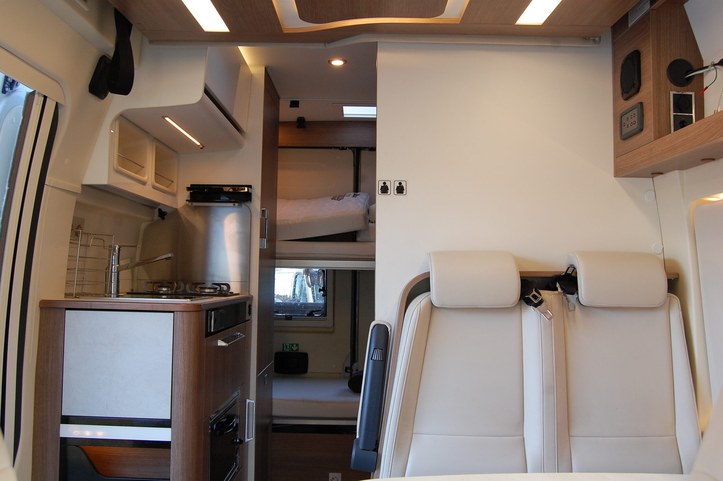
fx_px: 662
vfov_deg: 39.9
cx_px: 362
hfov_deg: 57.3
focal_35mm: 33
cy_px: 240
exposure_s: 1/30
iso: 450
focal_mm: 22
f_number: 7.1
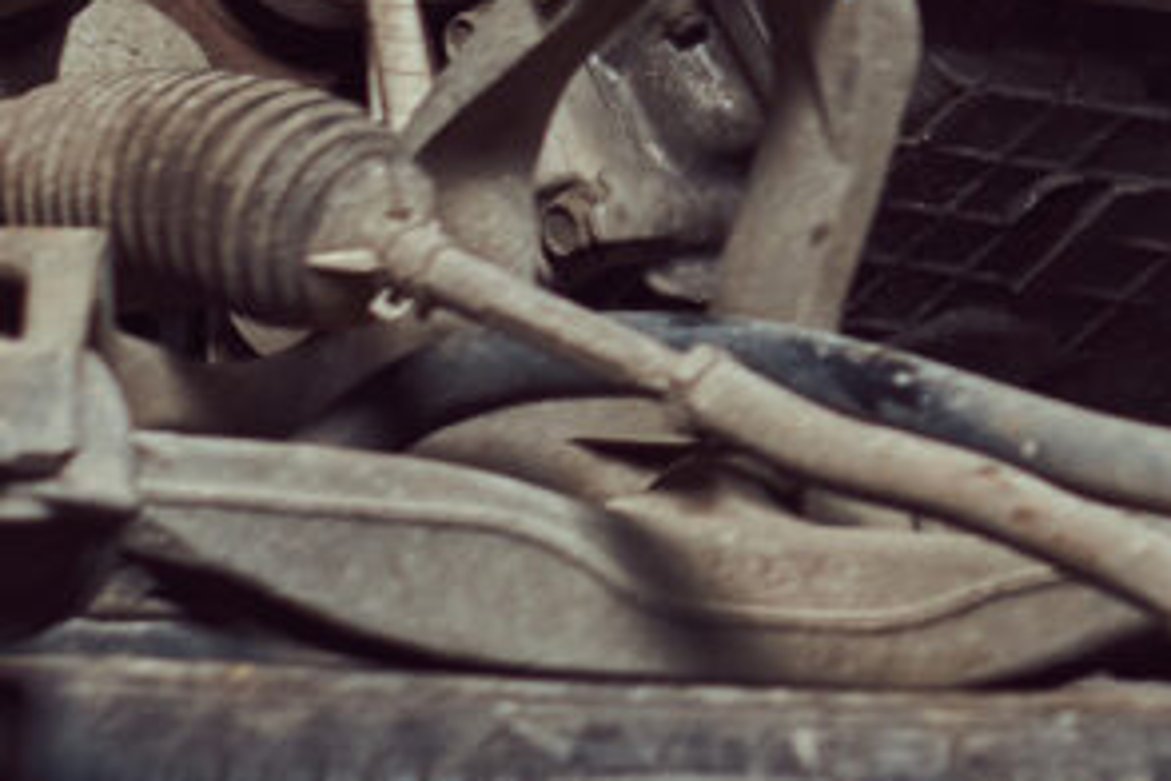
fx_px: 14279
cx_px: 2931
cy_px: -116
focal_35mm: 439
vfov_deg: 3.1
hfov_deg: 4.6
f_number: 2.8
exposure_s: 1/180
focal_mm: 56
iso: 200
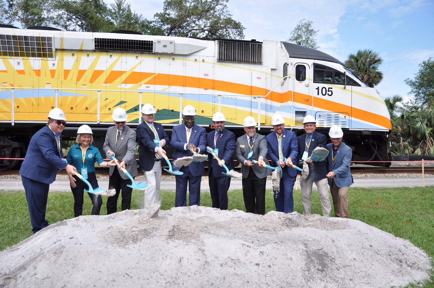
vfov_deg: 47.8
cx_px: 217
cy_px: 144
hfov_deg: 67.4
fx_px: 325
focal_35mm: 27
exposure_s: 1/800
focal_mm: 18
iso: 200
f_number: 4.5
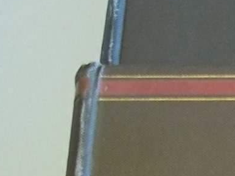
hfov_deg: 9.5
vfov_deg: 7.6
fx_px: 1297
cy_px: 292
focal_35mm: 191
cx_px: 510
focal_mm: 6.5
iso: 218
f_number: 3.1
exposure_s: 1/8
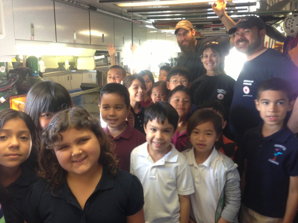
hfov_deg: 55.4
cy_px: 112
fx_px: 284
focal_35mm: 33
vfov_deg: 42.9
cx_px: 149
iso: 100
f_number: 2.4
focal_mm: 4.13
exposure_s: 1/20
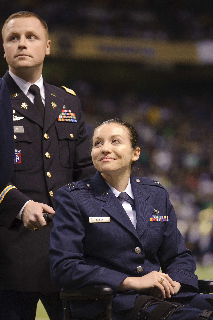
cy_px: 160
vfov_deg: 10.8
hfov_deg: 7.2
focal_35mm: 190
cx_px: 106
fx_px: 1688
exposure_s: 1/250
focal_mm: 190
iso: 3200
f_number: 5.6
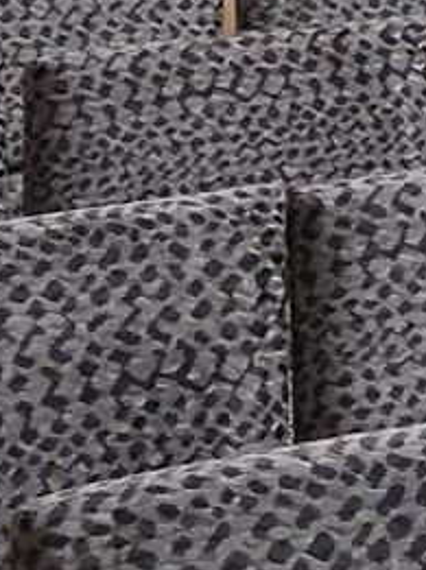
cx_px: 1610
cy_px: -1118
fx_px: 3619
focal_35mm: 220
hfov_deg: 5.9
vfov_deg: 7.8
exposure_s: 1/322
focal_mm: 4
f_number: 1.8
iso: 20
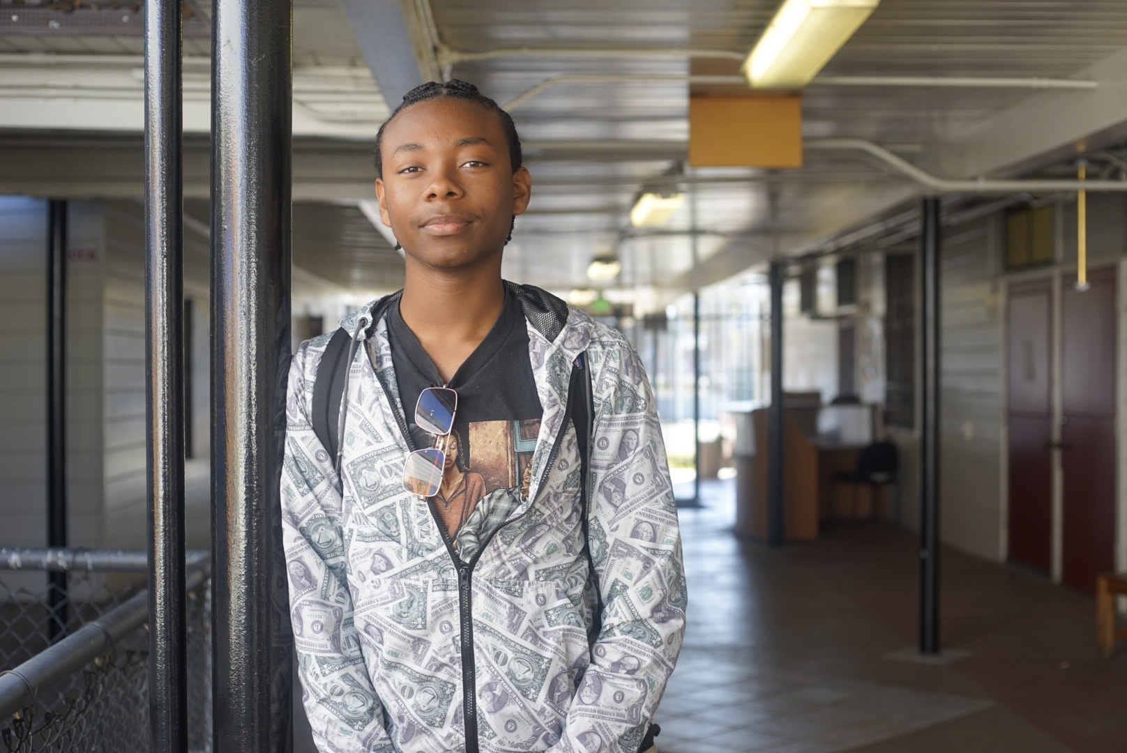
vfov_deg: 27.0
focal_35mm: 50
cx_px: 564
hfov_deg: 39.6
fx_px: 1566
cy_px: 376
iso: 250
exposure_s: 1/160
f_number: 4
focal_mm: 50
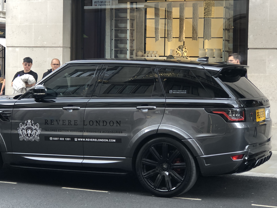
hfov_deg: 22.5
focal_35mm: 87
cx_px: 111
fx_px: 696
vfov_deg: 17.0
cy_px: 102
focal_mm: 6.6
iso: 20
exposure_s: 1/30
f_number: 2.8
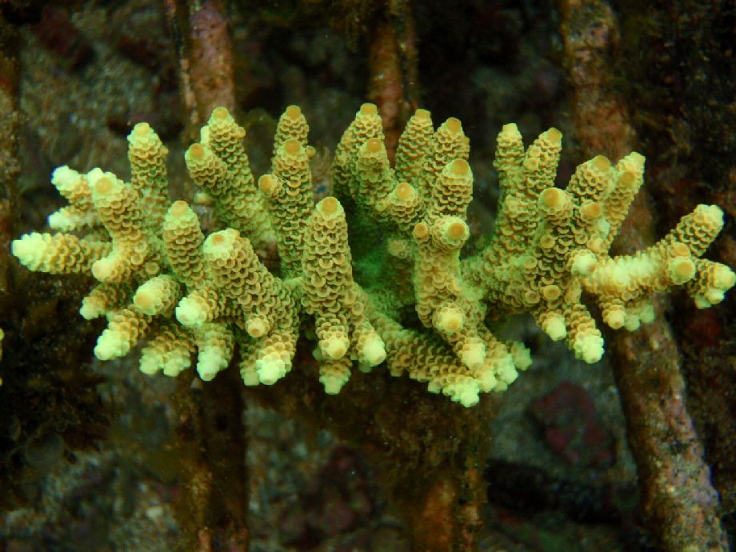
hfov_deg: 51.4
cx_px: 368
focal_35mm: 36
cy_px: 276
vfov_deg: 39.7
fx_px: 765
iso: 100
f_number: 4.1
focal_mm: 6.53
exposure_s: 1/80
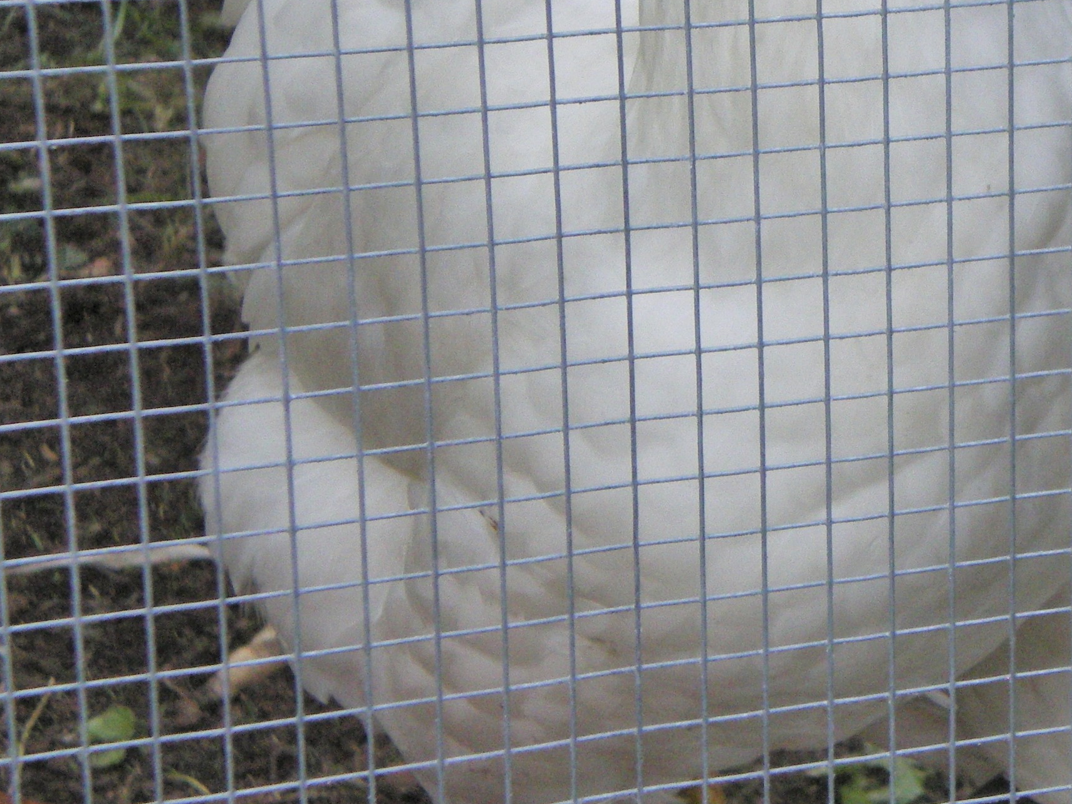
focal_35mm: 166
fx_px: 5140
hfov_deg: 11.8
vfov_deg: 8.9
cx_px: 1021
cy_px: 190
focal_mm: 15.3
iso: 320
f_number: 5.3
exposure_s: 1/80
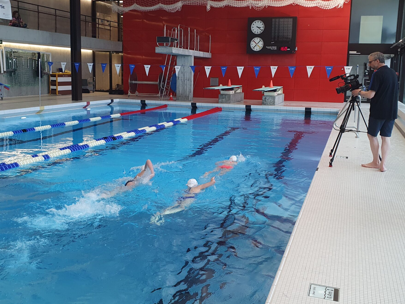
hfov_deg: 49.0
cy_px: 137
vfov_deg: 37.7
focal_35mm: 38
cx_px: 207
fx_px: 445
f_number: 2.4
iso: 160
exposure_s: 1/100
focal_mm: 4.32
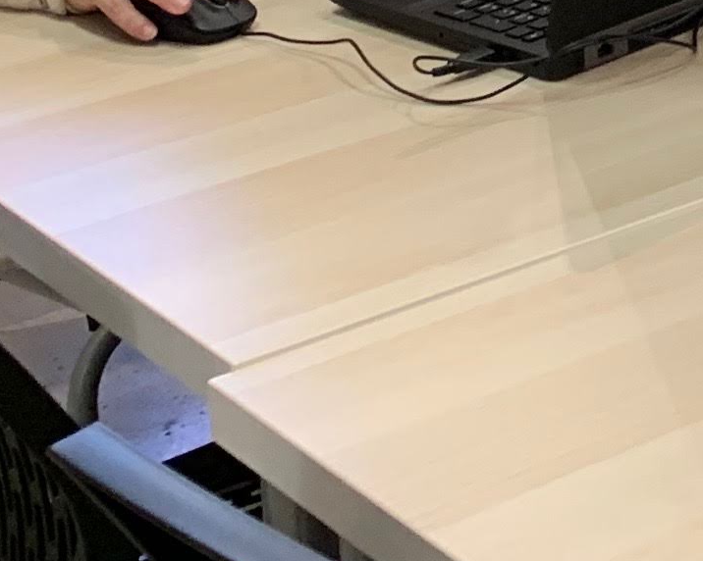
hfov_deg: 12.0
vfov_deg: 9.8
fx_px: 2974
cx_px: 1427
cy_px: -679
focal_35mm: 143
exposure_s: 1/60
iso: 100
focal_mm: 4.25
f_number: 1.8
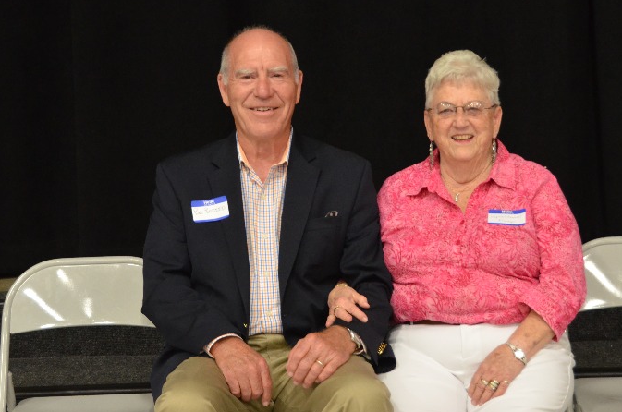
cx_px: 323
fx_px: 1414
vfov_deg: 16.6
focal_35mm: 82
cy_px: 189
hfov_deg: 24.8
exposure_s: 1/60
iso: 2500
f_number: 6.7
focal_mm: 46
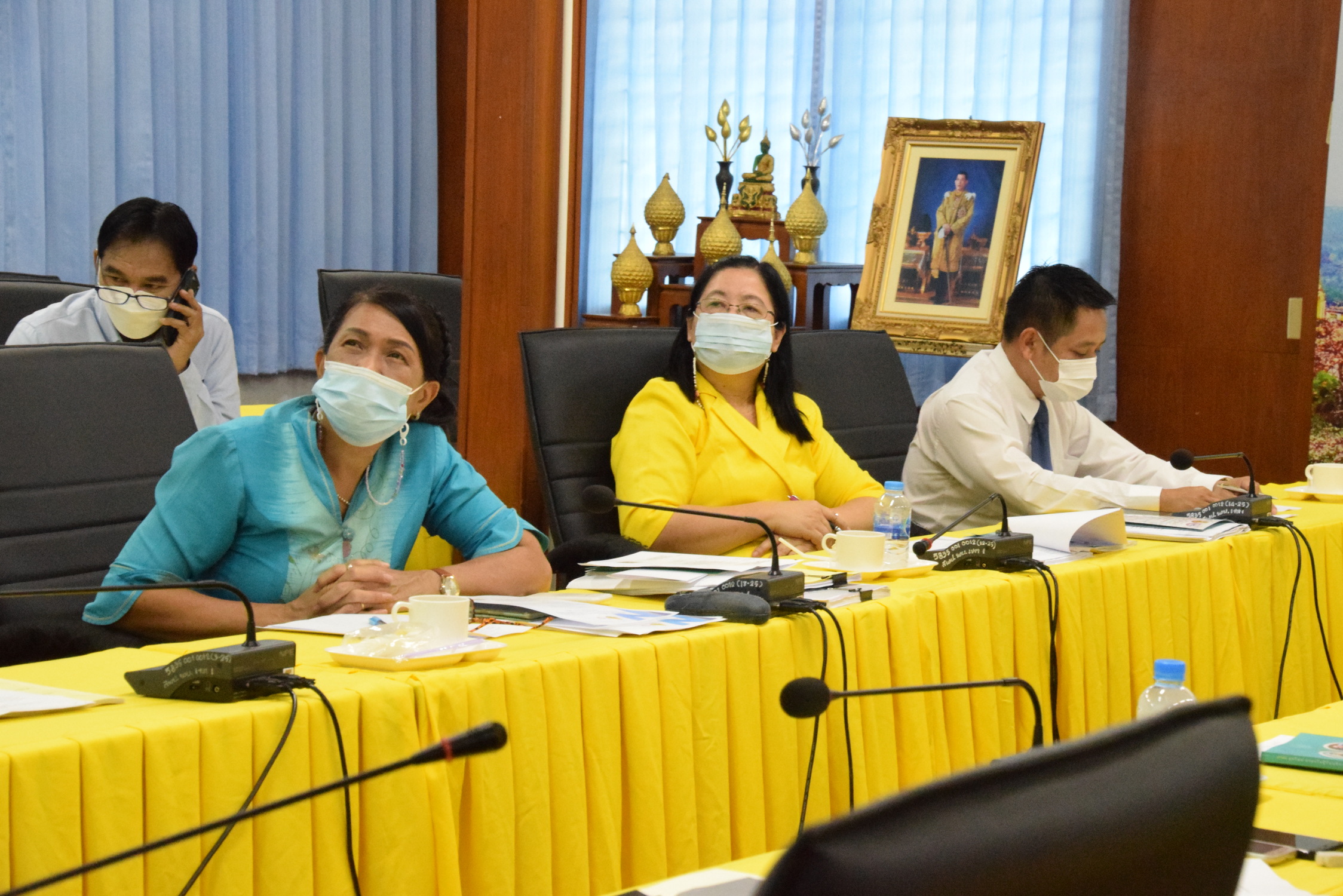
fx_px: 3358
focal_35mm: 90
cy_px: 448
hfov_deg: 22.6
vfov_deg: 15.2
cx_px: 672
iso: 8000
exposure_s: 1/80
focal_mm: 60
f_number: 8
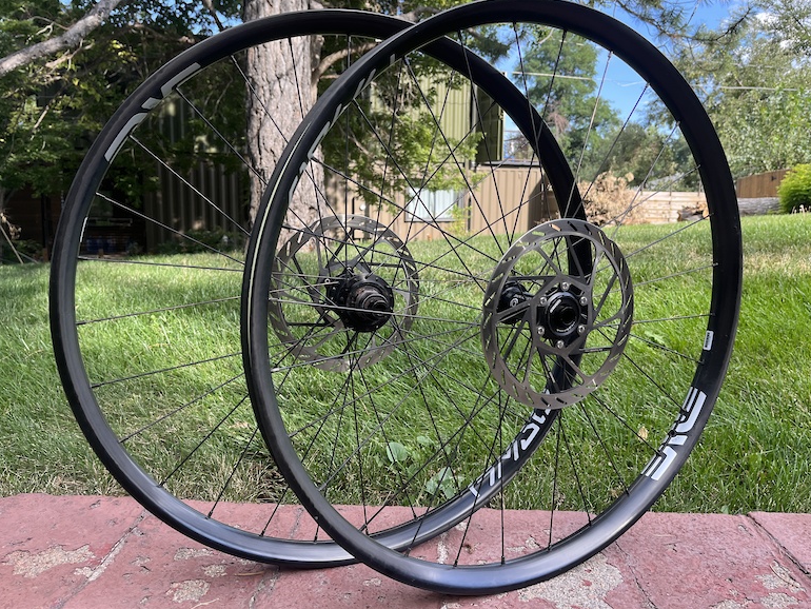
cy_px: 297
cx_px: 415
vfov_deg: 51.4
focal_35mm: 27
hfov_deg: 65.3
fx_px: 633
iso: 50
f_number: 1.6
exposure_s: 1/362
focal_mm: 5.1
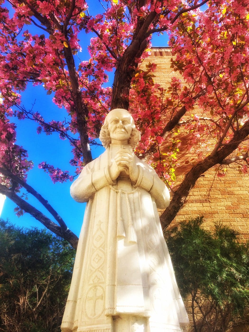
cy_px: 166
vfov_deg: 61.7
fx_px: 278
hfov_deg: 48.2
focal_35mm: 29
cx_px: 124
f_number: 2.2
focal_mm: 4.15
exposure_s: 1/746
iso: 32
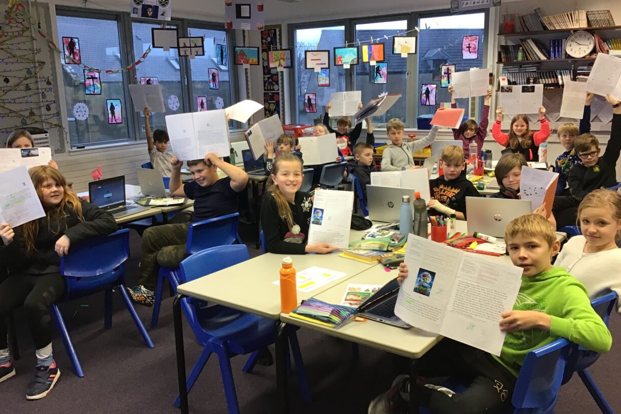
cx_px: 316
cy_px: 204
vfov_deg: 40.0
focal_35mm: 33
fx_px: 569
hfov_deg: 57.2
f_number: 2.4
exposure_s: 1/33
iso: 80
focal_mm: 3.3
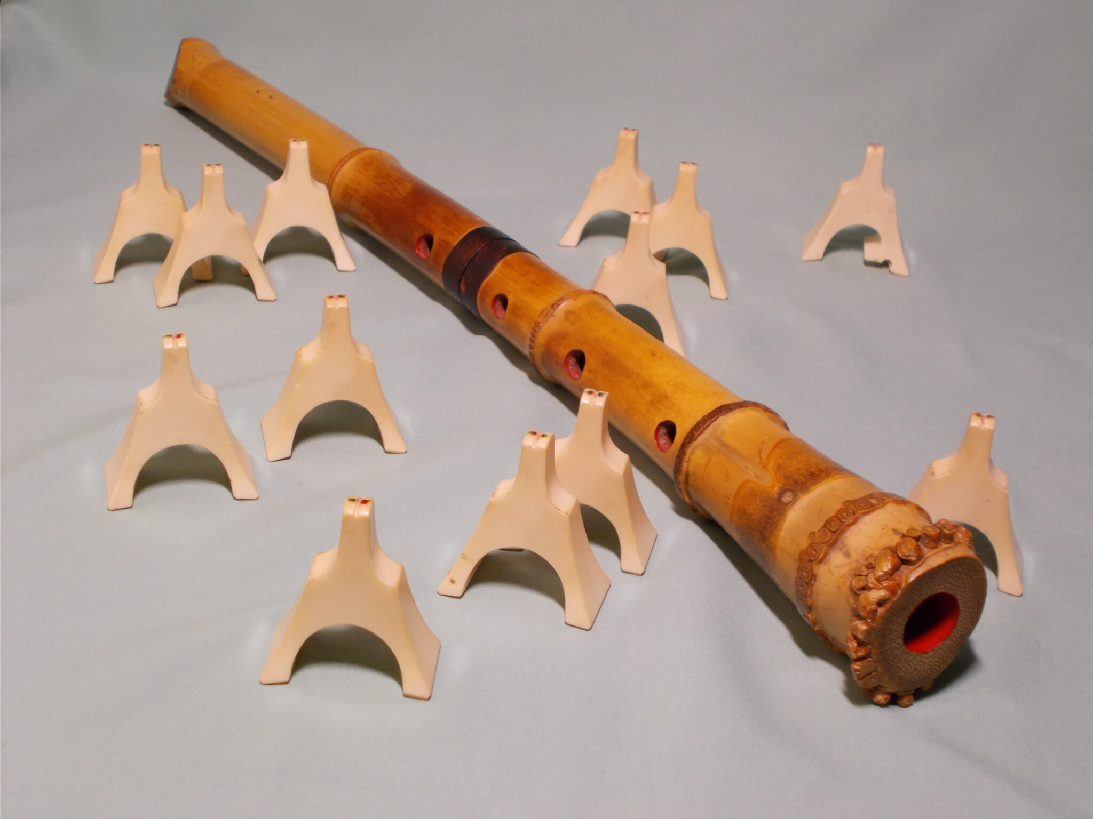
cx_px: 546
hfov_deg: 38.2
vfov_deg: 29.1
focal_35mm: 50
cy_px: 410
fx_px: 1579
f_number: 4.5
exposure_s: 1/15
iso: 200
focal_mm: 9
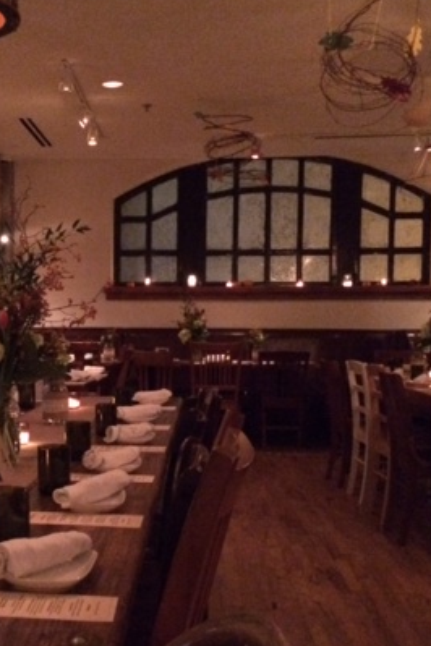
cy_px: 371
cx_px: 89
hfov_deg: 26.5
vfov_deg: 39.5
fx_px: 898
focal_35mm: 50
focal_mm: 4.12
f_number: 2.2
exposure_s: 1/15
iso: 1600
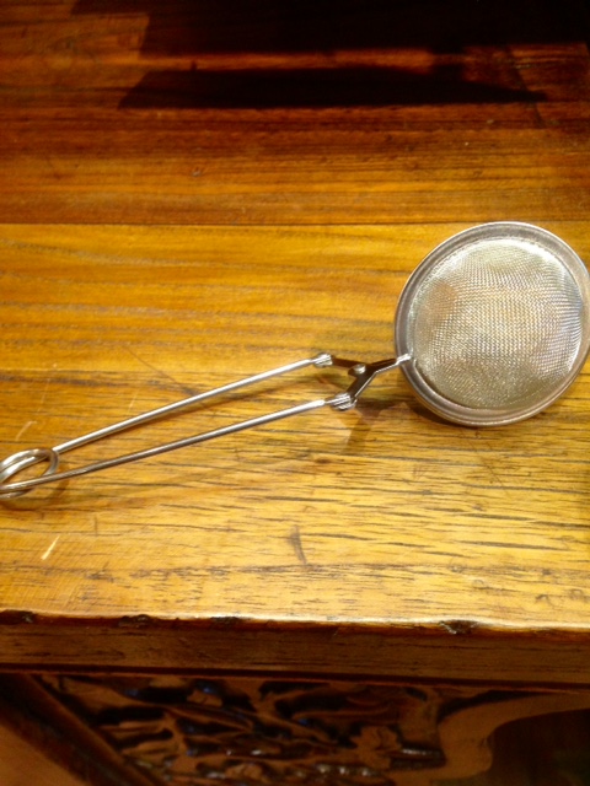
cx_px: 295
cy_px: 393
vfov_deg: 55.4
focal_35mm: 33
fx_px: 750
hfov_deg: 42.9
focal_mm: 4.12
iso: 160
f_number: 2.4
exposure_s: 1/20
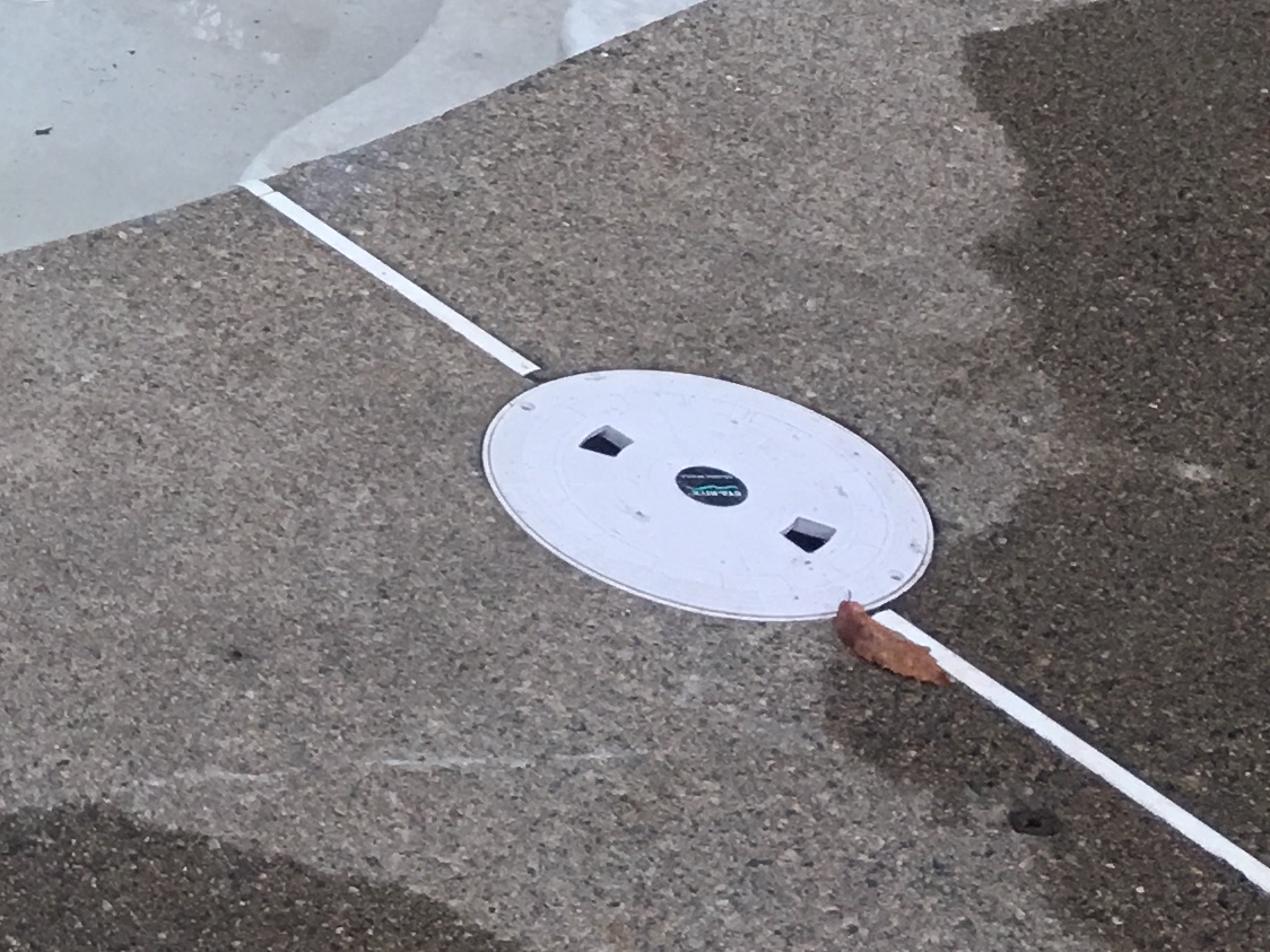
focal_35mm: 104
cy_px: -138
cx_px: -738
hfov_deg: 16.8
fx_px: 3816
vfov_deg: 13.9
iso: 25
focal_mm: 4.15
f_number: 2.2
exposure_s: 1/30
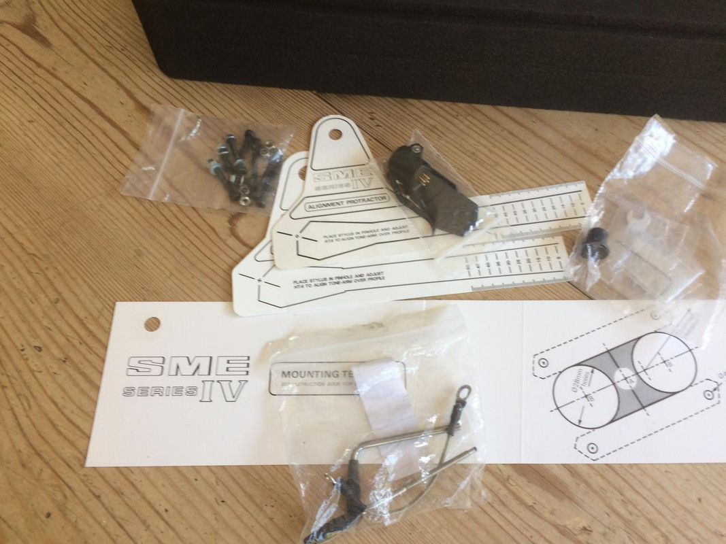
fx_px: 608
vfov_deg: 48.2
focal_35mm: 29
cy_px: 272
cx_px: 363
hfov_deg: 61.7
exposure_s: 1/50
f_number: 2.2
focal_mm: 4.15
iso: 40
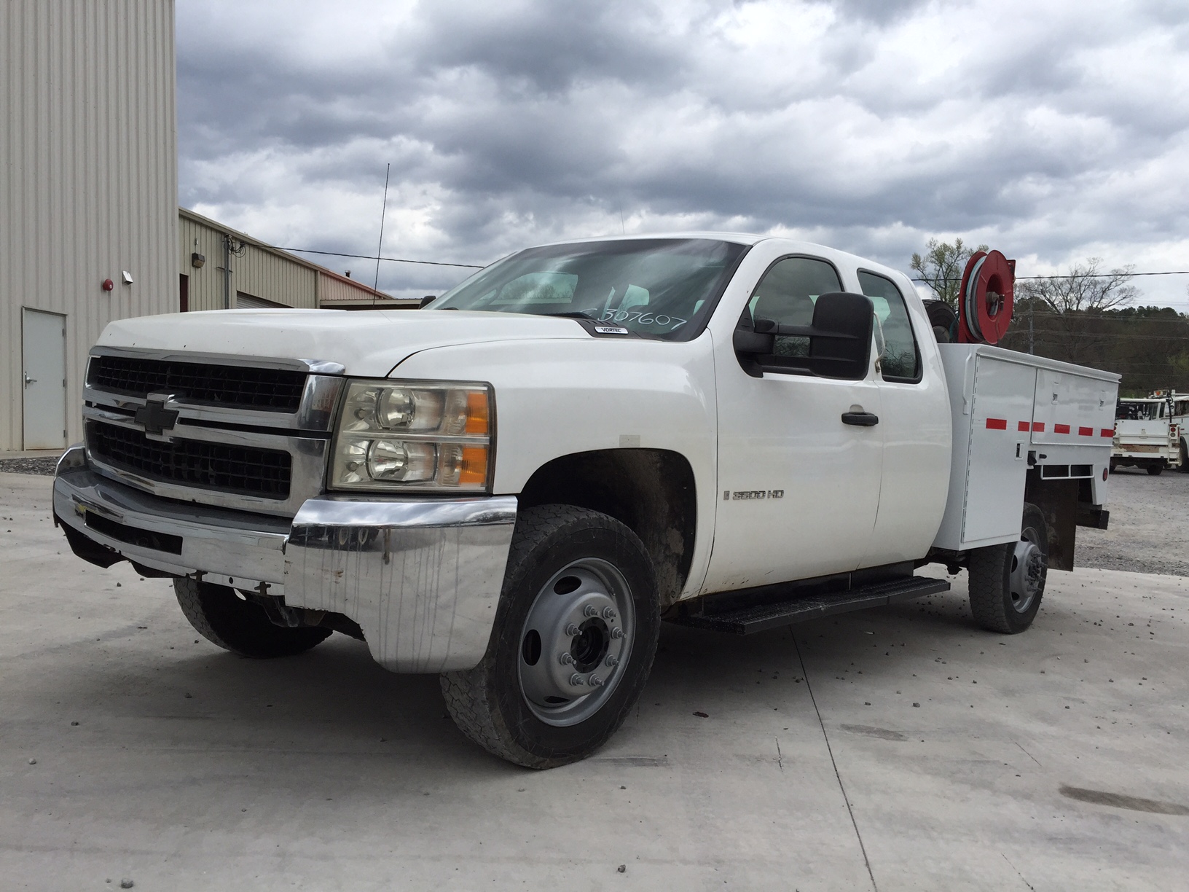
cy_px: 446
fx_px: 996
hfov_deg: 61.7
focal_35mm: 29
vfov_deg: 48.2
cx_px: 594
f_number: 2.2
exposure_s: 1/1276
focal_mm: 4.15
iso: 32
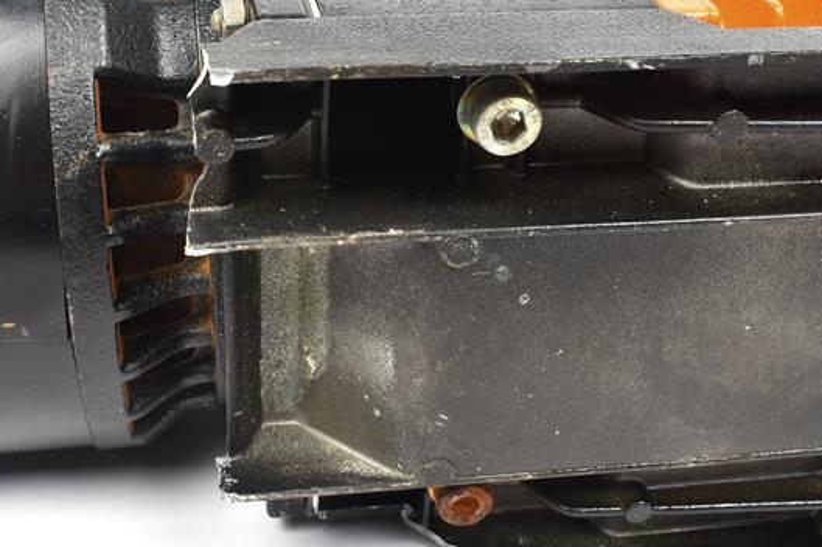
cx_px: 404
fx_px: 971
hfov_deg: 45.9
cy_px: 298
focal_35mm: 43
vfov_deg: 31.4
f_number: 13
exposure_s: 1/200
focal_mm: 25
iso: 200
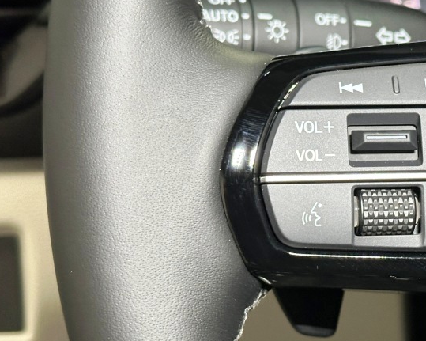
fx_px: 1122
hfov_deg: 21.1
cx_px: 371
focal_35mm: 89
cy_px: 144
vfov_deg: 17.3
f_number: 1.78
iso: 400
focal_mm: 6.86
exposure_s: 1/40
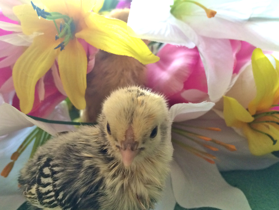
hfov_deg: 54.0
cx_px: 139
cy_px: 123
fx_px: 274
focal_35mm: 34
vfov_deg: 41.7
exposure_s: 1/30
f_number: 2.2
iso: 100
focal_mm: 4.15
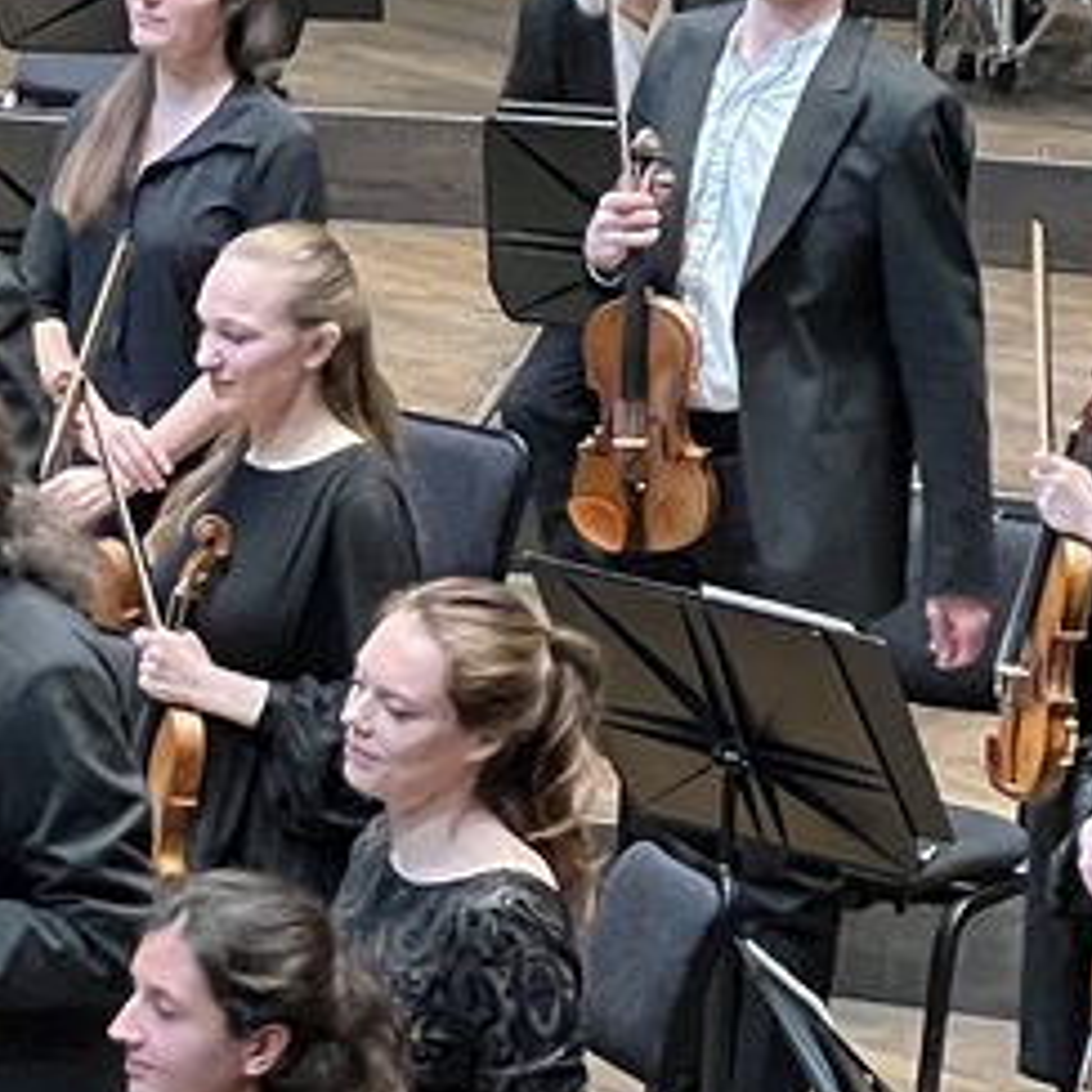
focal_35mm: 335
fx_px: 11956
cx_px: -828
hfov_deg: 5.2
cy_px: 980
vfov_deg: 5.2
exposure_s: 1/60
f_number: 2.8
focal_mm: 9
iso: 500
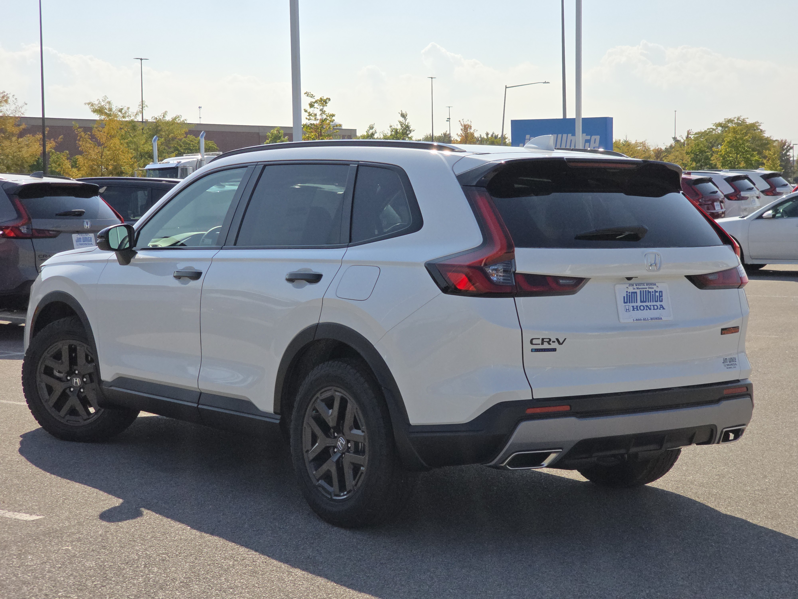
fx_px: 1591
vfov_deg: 21.3
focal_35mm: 69
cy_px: 300
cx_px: 399
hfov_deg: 28.2
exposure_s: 1/3390
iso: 50
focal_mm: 7.9
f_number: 2.4
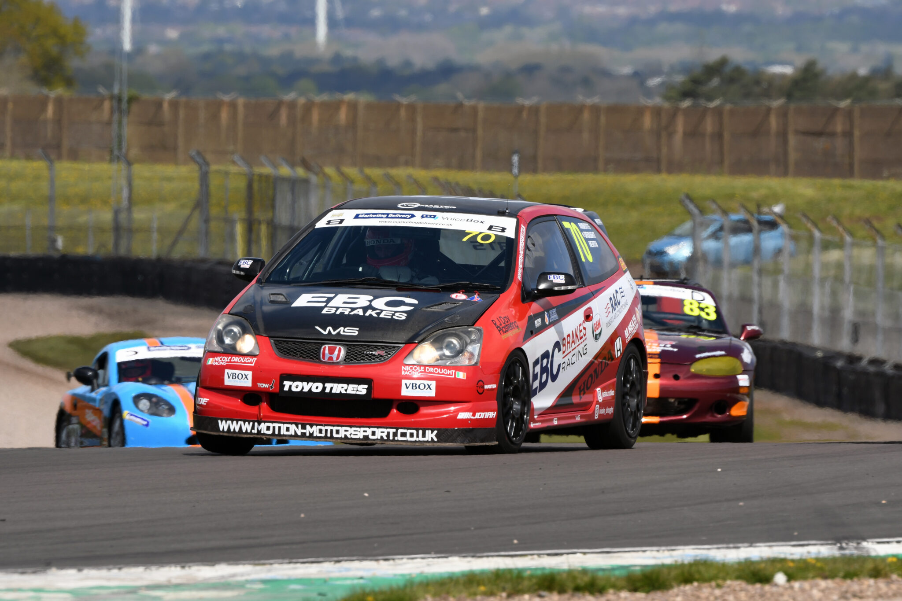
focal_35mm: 585
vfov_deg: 2.4
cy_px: 300
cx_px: 451
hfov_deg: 3.5
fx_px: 14655
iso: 200
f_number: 9
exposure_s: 1/640
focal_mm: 390
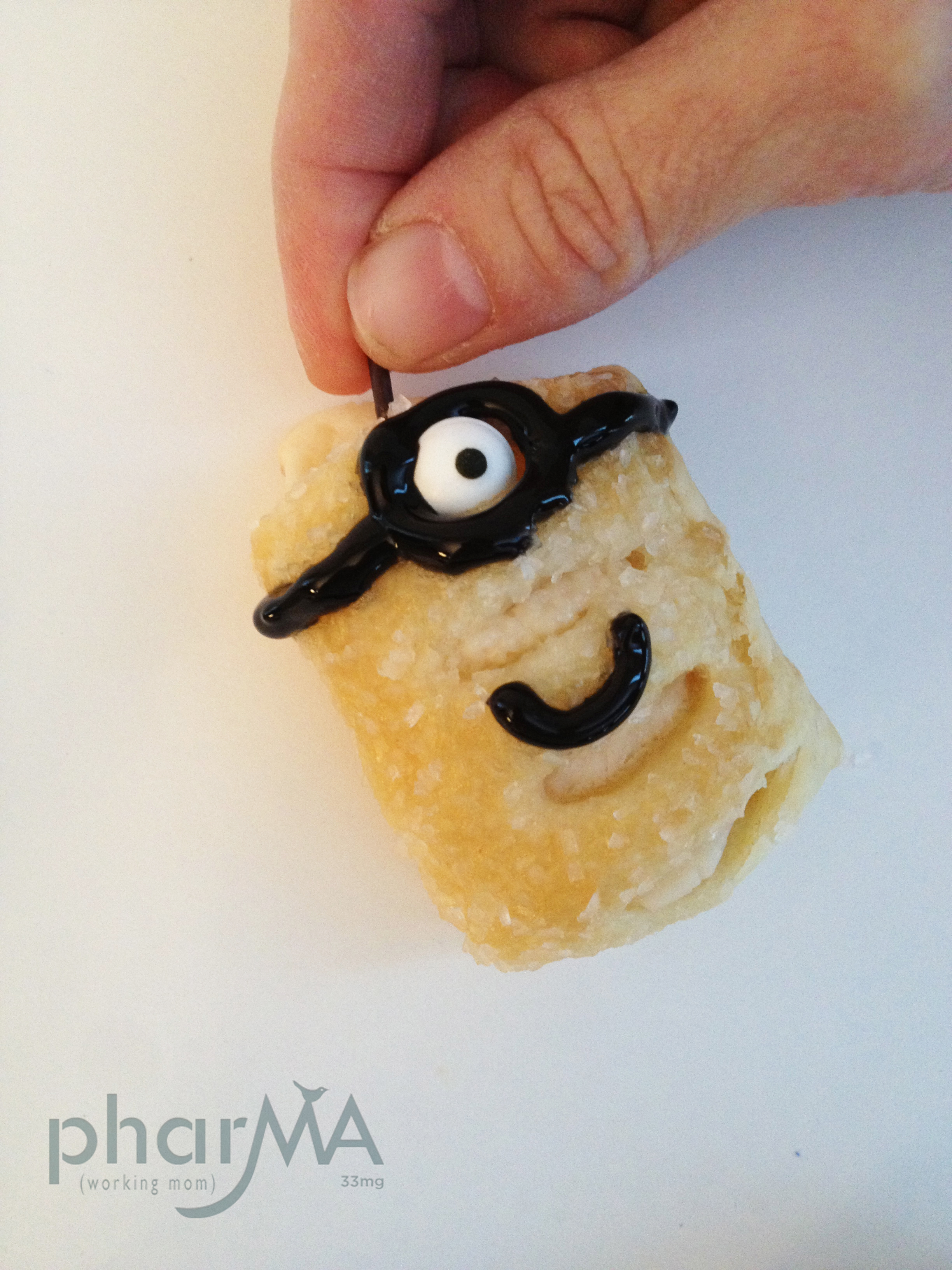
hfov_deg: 40.7
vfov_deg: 52.6
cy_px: 635
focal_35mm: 35
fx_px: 1283
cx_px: 476
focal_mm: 4.28
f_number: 2.4
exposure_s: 1/20
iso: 250
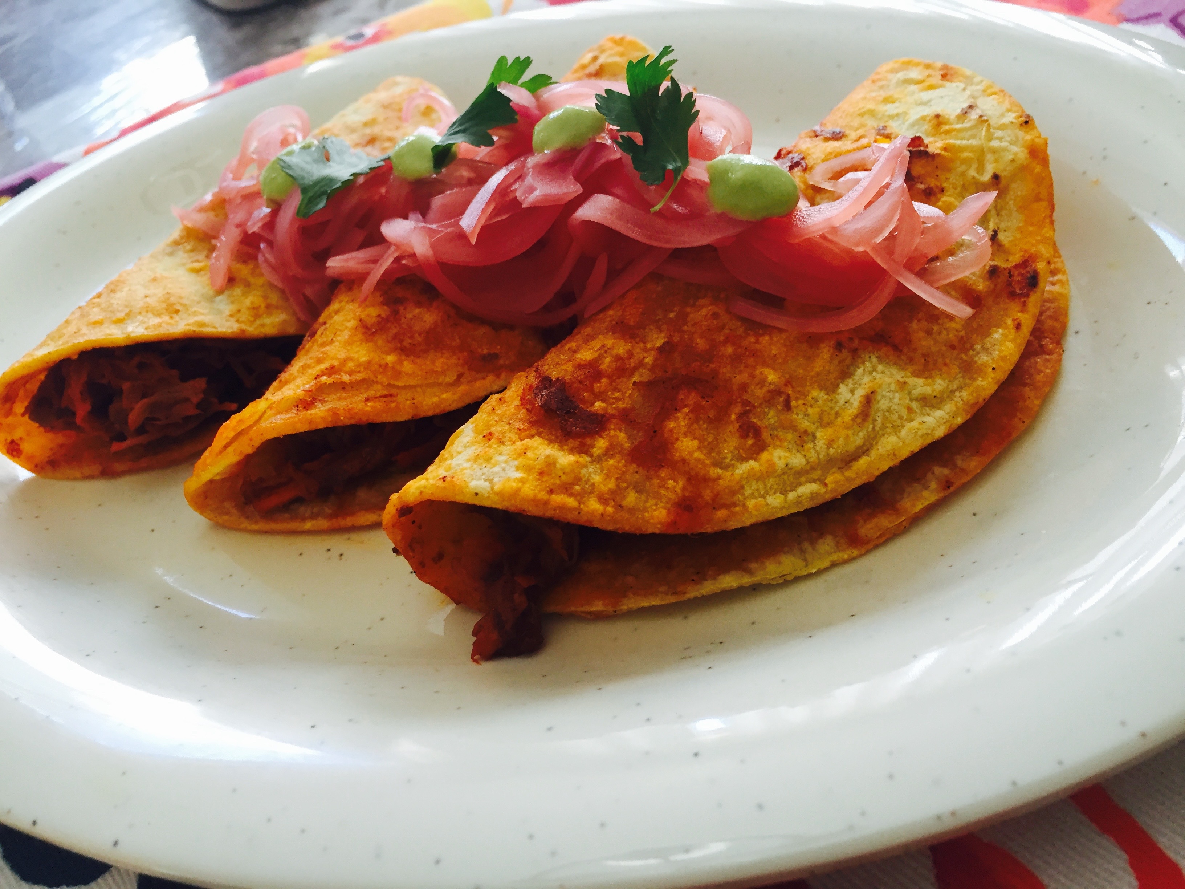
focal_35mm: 29
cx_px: 592
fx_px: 993
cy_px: 444
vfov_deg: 48.2
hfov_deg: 61.7
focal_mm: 4.15
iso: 40
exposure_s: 1/30
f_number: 2.2
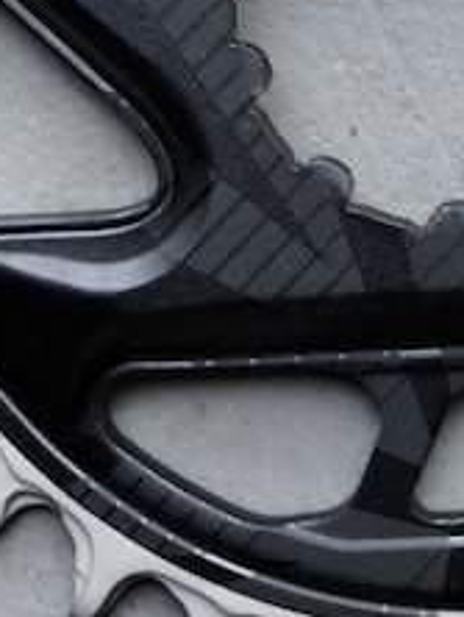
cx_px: 508
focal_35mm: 101
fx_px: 1802
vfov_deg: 18.4
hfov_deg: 14.3
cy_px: -131
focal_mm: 4.27
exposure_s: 1/40
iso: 378
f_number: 1.8
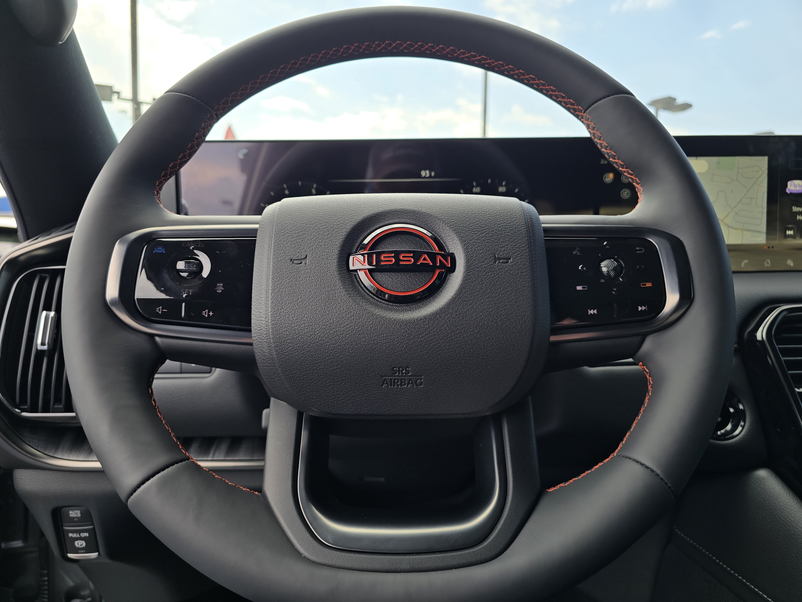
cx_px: 401
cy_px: 301
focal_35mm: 23
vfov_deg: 58.9
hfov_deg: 73.9
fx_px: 533
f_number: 1.7
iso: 12
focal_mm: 6.3
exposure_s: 1/393
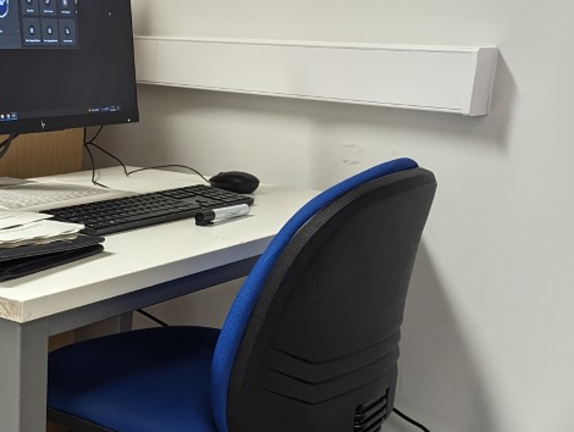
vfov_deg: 23.8
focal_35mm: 61
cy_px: 336
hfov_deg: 30.3
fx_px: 1013
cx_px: 58
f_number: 1.85
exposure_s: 1/132
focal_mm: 6.81
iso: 463
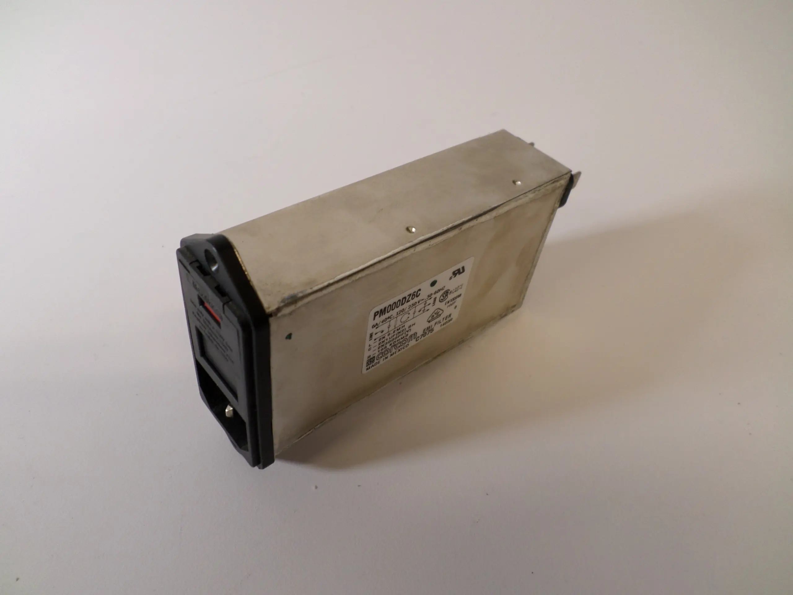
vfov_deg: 54.9
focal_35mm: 25
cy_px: 298
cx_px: 396
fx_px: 573
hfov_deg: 69.4
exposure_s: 1/45
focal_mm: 4.5
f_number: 2.5
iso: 80
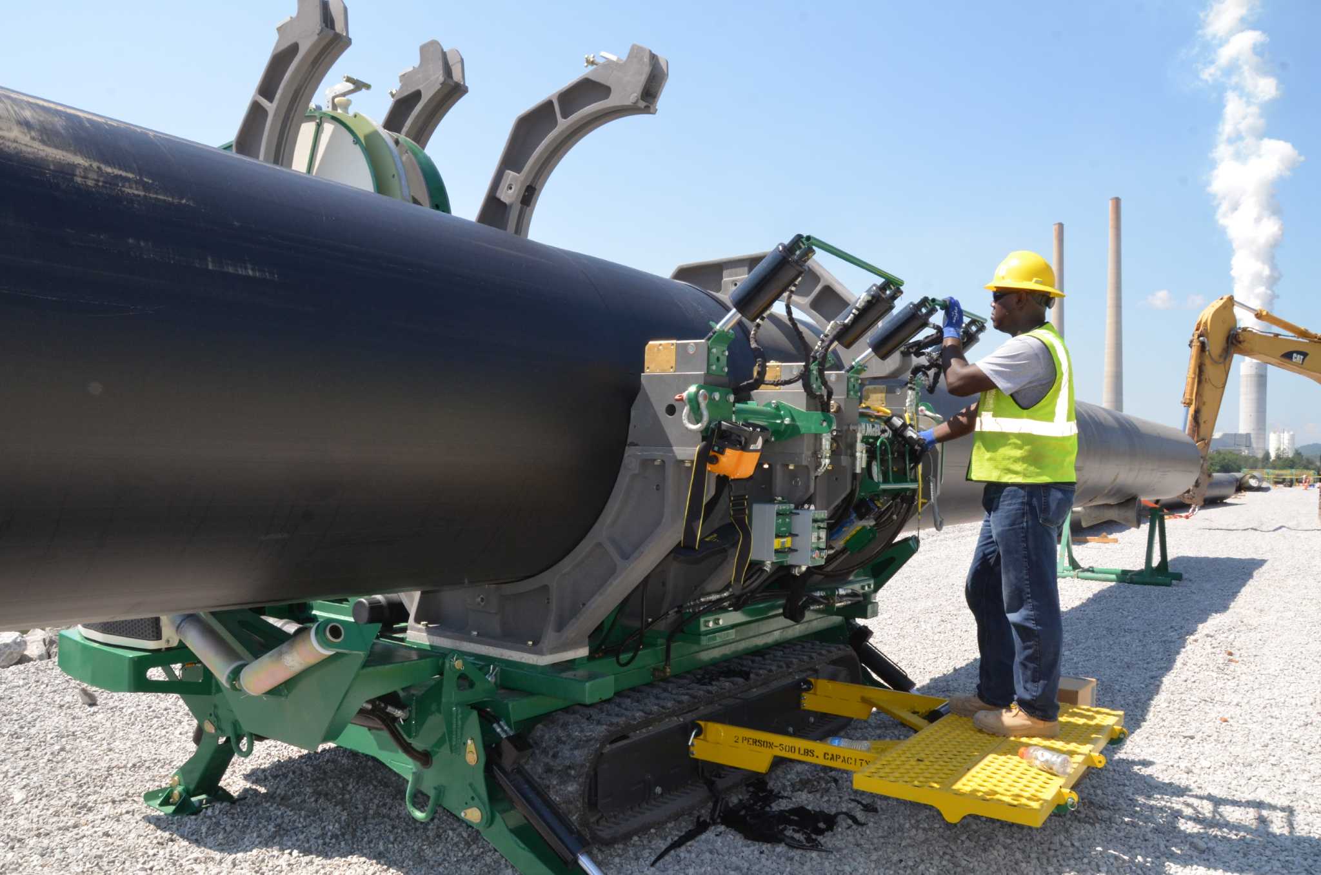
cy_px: 438
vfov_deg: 47.7
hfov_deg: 67.5
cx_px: 660
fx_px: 989
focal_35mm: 27
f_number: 16
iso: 640
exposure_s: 1/250
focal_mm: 18
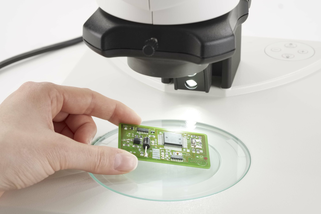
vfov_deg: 15.2
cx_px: 160
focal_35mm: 90
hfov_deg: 22.6
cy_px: 107
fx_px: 802
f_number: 10
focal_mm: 60
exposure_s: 1/100
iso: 200
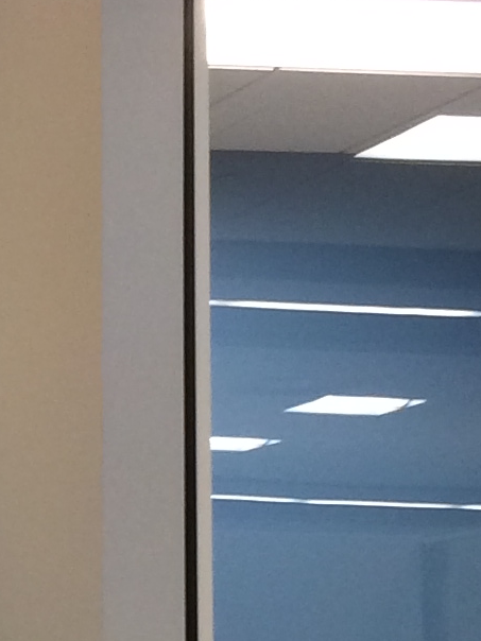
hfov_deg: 8.4
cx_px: -693
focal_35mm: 162
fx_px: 3001
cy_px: 629
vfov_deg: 12.1
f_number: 2.2
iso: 100
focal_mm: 4.12
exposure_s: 1/30
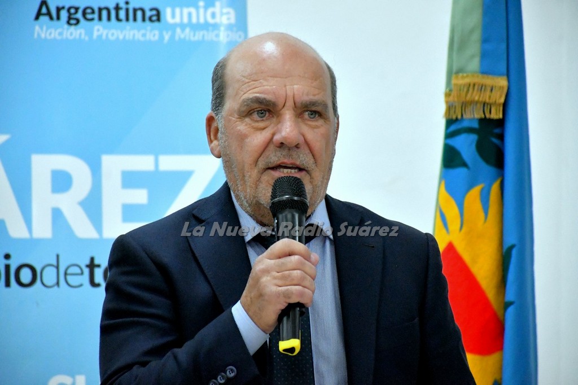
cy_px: 192
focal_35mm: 210
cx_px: 289
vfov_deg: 6.5
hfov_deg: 9.8
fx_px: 3370
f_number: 5.6
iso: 9000
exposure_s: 1/400
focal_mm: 140
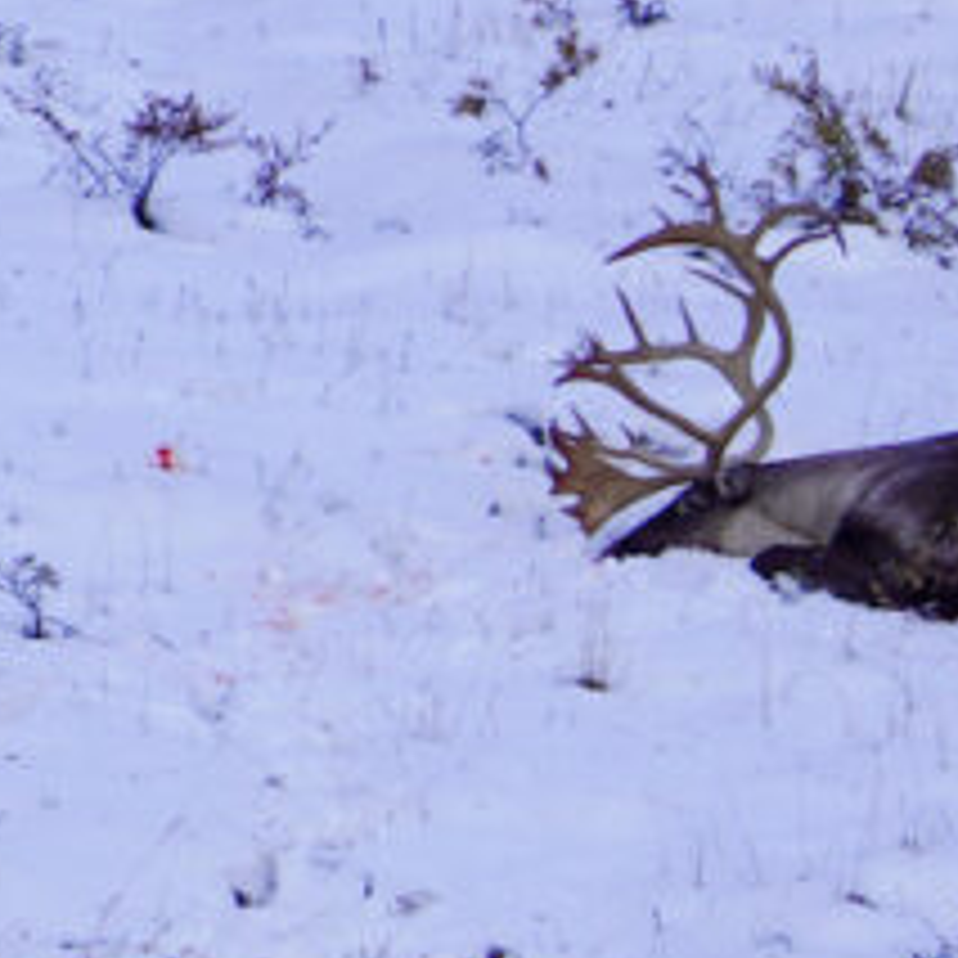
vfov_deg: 1.6
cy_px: 522
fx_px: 33753
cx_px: 522
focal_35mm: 1078
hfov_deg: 1.6
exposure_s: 1/500
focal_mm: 300
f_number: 5.6
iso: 100
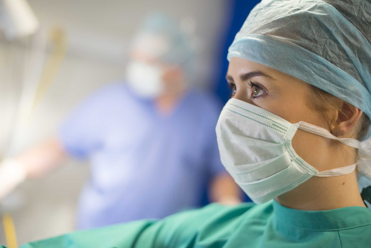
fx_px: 515
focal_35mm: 50
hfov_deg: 39.6
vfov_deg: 27.0
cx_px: 186
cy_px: 124
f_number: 2.2
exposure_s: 1/320
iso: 640
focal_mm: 50
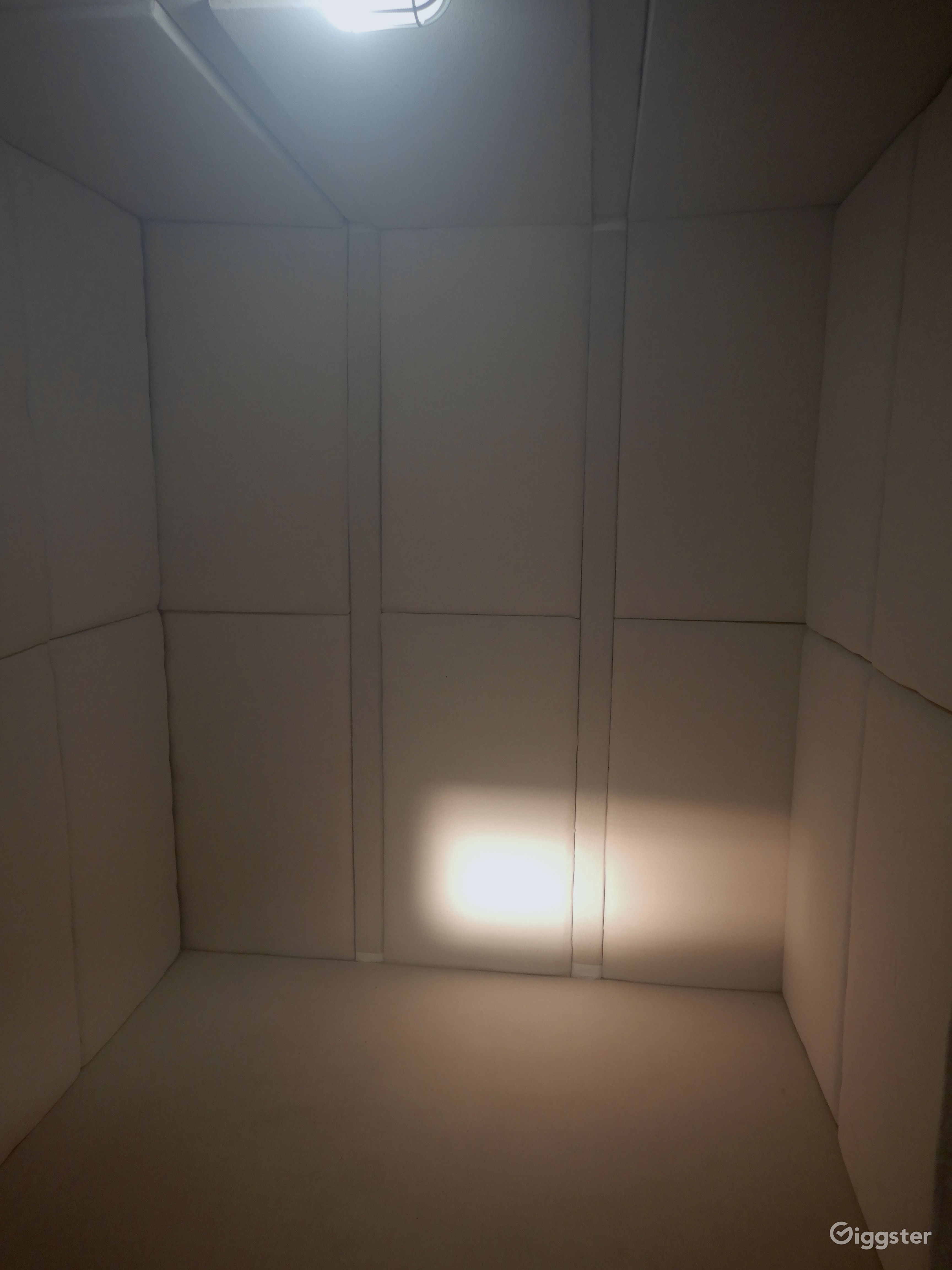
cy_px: 635
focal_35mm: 24
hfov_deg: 56.8
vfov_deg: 71.6
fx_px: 880
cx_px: 476
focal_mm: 4.3
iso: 125
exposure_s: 1/30
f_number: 2.8
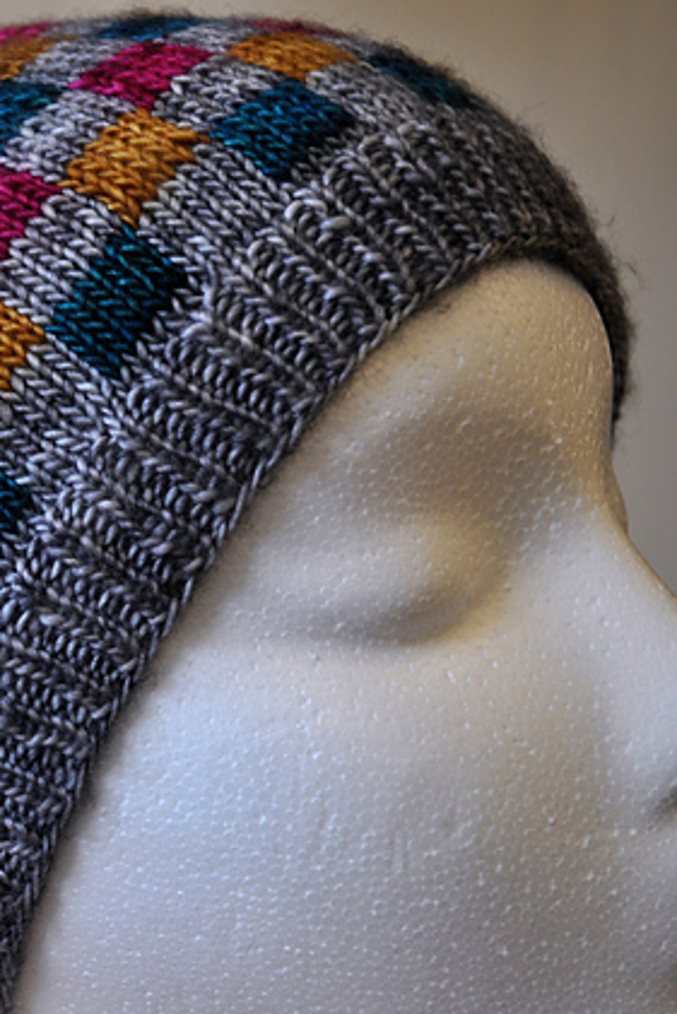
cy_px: 507
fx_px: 2248
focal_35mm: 80
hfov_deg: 16.6
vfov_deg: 25.4
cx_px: -84
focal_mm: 35
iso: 400
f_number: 5
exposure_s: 1/60
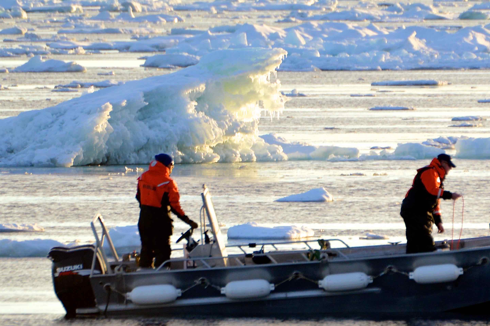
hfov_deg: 2.2
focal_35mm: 944
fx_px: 12838
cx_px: 390
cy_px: 276
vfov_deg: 1.5
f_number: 5.6
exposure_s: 1/500
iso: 400
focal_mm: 300
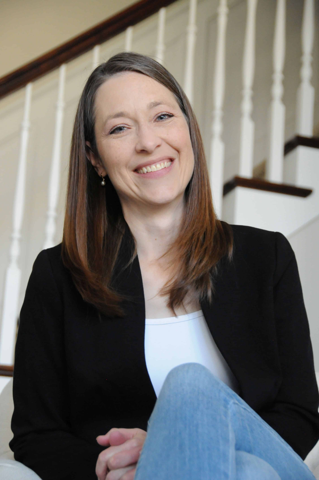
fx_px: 1399
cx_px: 160
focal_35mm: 105
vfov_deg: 19.5
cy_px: 240
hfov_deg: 13.0
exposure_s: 1/100
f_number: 5
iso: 2000
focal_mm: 70
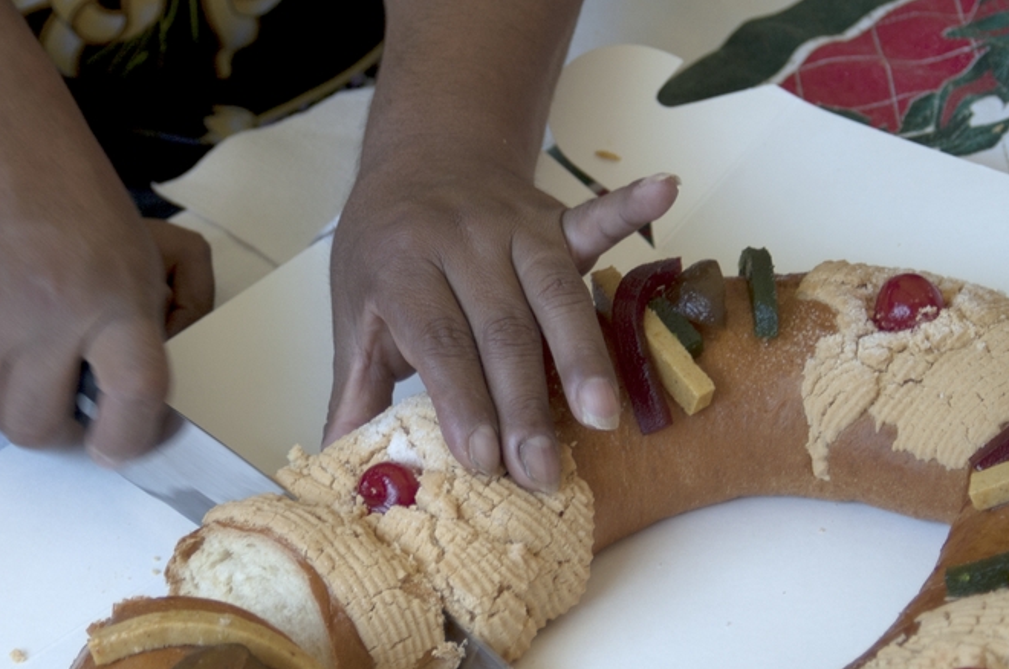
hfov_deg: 16.9
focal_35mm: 121
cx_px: 246
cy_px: 489
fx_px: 3386
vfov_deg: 11.3
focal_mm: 52
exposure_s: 1/30
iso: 200
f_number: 4.5
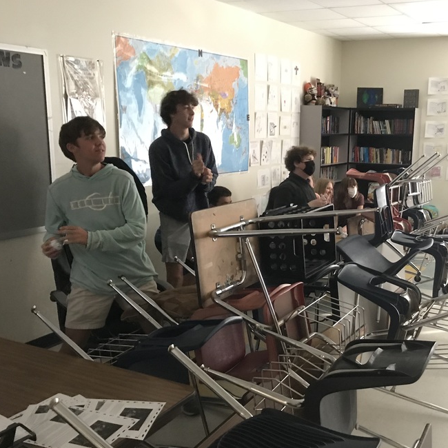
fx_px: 571
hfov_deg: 42.2
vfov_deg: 42.8
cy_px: 248
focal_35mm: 39
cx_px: 301
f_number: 1.8
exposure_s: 1/6
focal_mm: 3.99
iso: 100
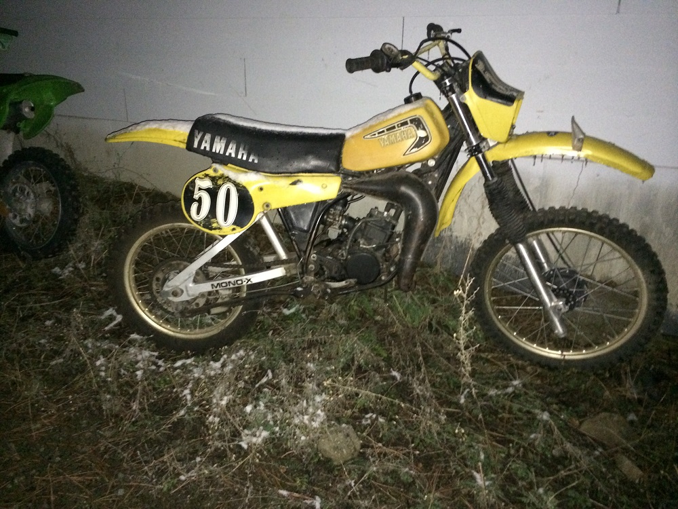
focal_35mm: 30
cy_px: 254
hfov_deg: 60.0
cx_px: 339
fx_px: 588
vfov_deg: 46.8
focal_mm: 4.12
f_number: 2.2
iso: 800
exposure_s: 1/16
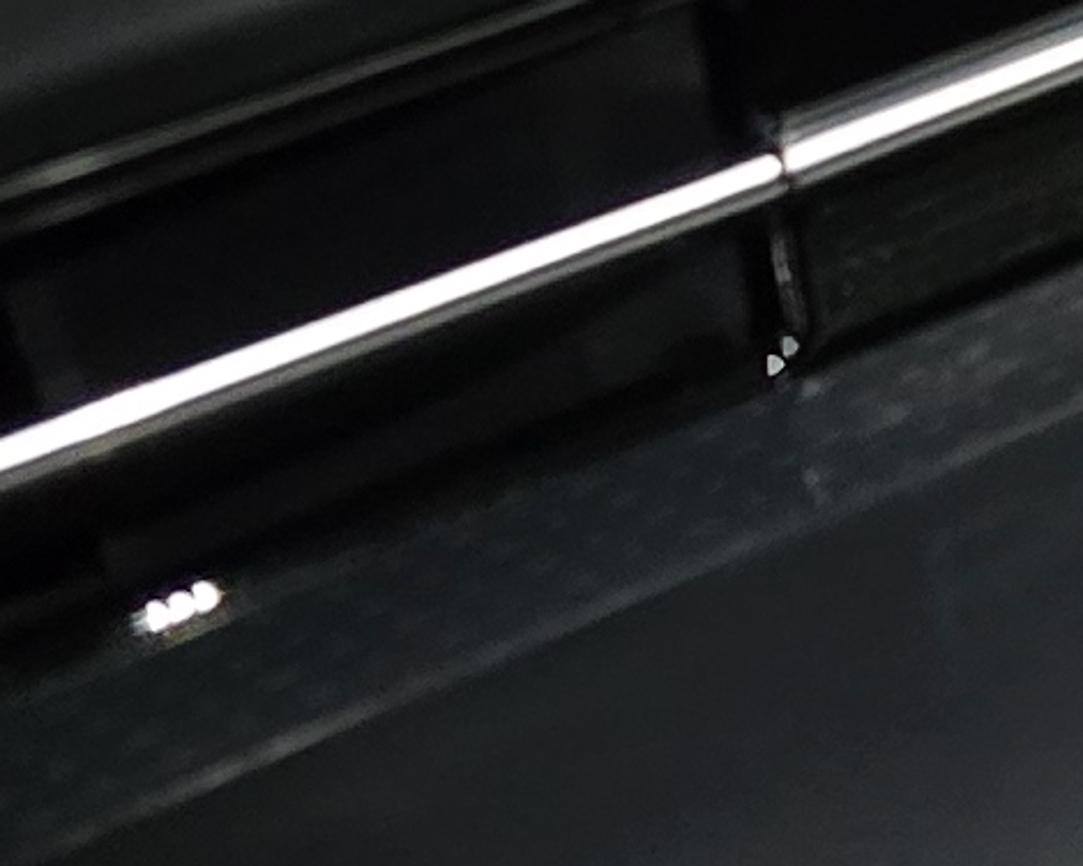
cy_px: 134
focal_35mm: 191
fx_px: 6122
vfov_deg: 8.1
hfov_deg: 8.0
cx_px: 3733
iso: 800
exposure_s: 1/120
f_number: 1.7
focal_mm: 6.3
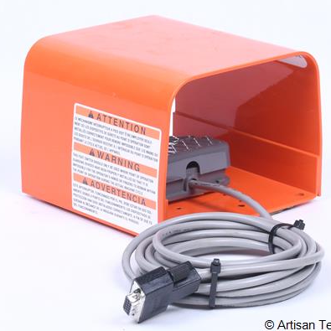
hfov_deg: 19.5
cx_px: 176
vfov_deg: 19.5
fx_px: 963
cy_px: 166
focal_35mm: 89
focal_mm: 46
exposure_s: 1/250
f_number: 14
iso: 200
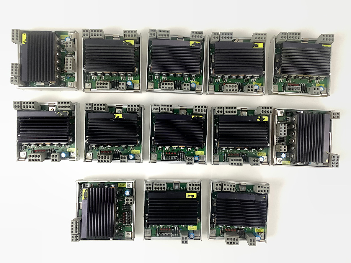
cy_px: 132
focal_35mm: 31
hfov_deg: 58.3
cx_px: 176
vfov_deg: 45.4
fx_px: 314
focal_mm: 3.3
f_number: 2.4
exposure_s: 1/60
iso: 100
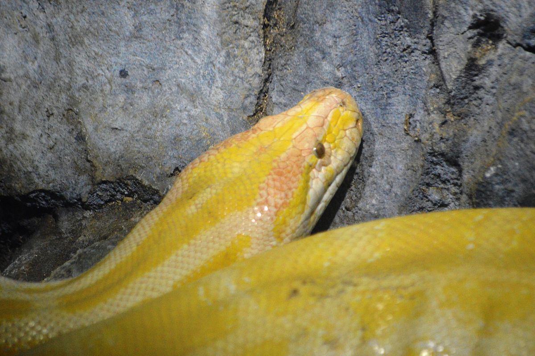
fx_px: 4455
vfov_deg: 4.6
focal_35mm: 300
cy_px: 178
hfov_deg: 6.9
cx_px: 268
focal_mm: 200
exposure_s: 1/125
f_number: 5.6
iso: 2200
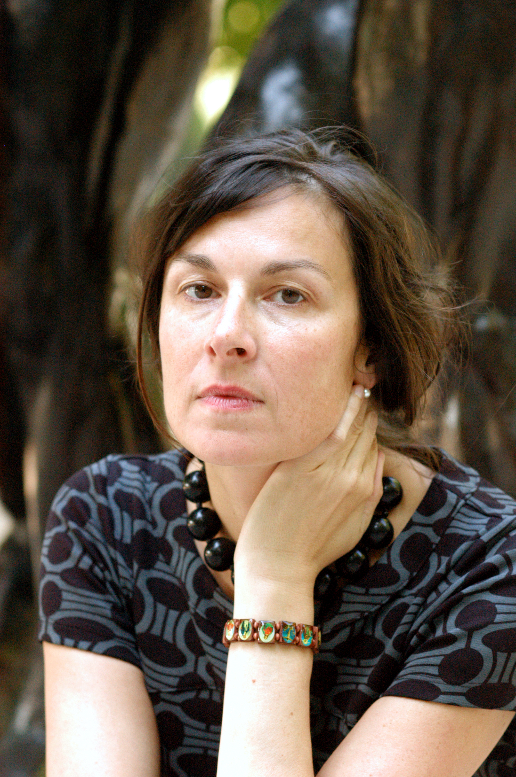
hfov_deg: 8.7
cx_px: 258
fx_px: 3392
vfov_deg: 13.1
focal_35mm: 158
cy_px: 388
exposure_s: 1/200
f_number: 4.5
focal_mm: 105
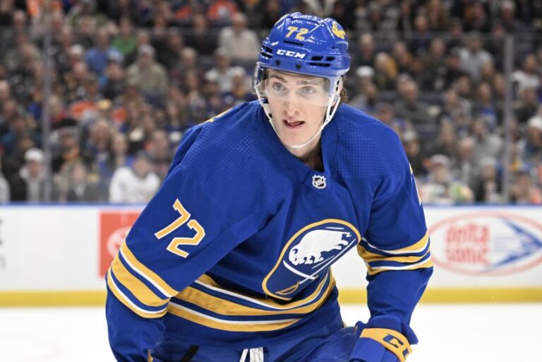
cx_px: 271
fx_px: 1430
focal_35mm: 95
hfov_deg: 21.5
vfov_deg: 14.4
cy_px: 181
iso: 4000
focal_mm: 95
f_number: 3.5
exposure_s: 1/1600
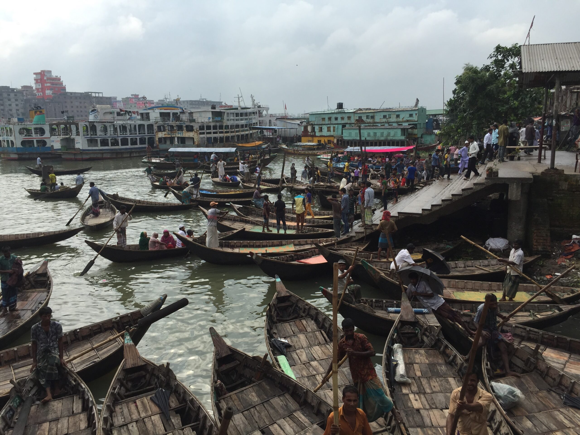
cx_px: 290
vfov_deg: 48.2
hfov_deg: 61.7
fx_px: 486
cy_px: 218
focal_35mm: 29
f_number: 2.2
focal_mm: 4.15
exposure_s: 1/1582
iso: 32
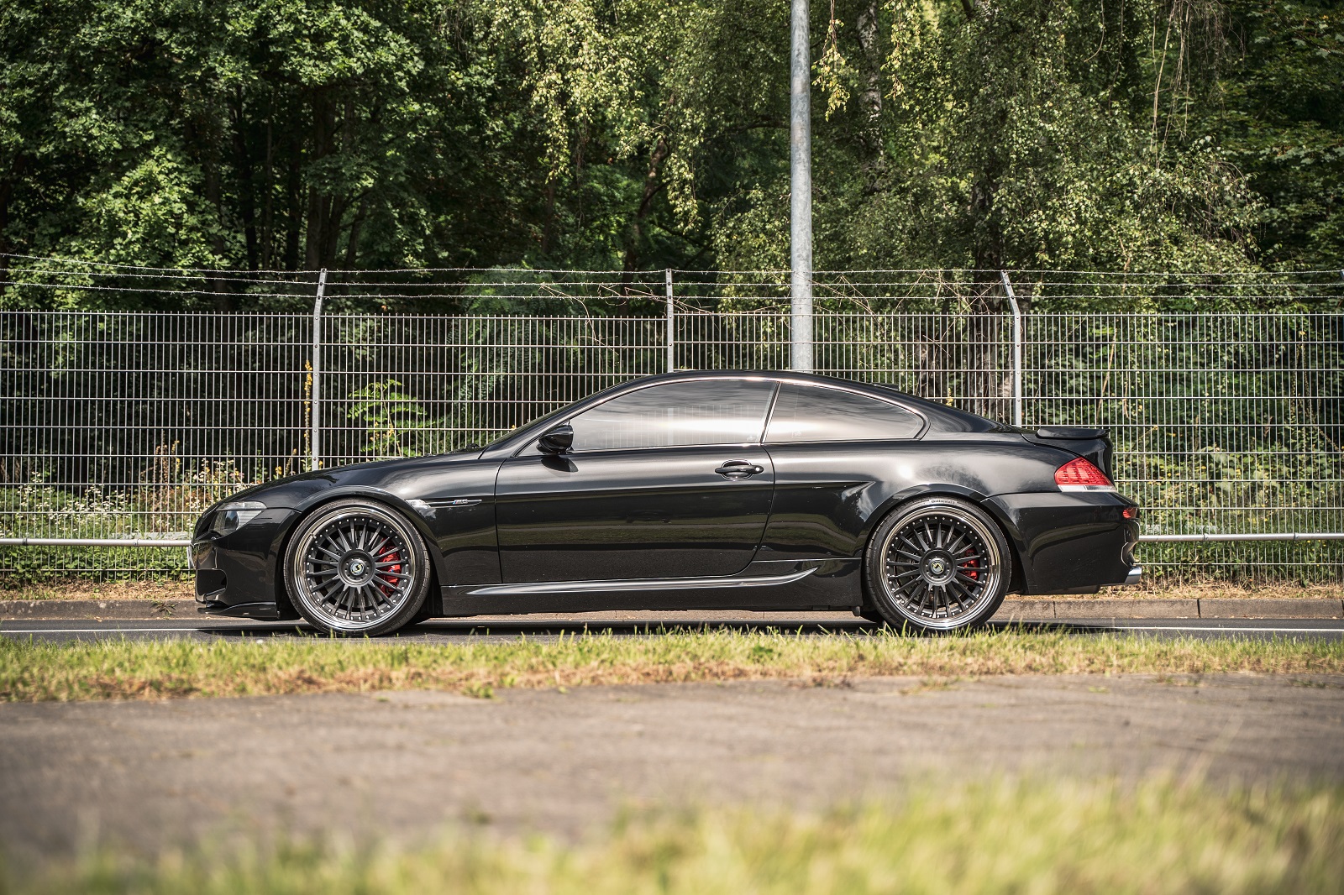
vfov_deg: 26.0
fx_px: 1941
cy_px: 448
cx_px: 672
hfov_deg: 38.2
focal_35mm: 52
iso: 100
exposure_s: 1/640
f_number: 2.8
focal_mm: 52
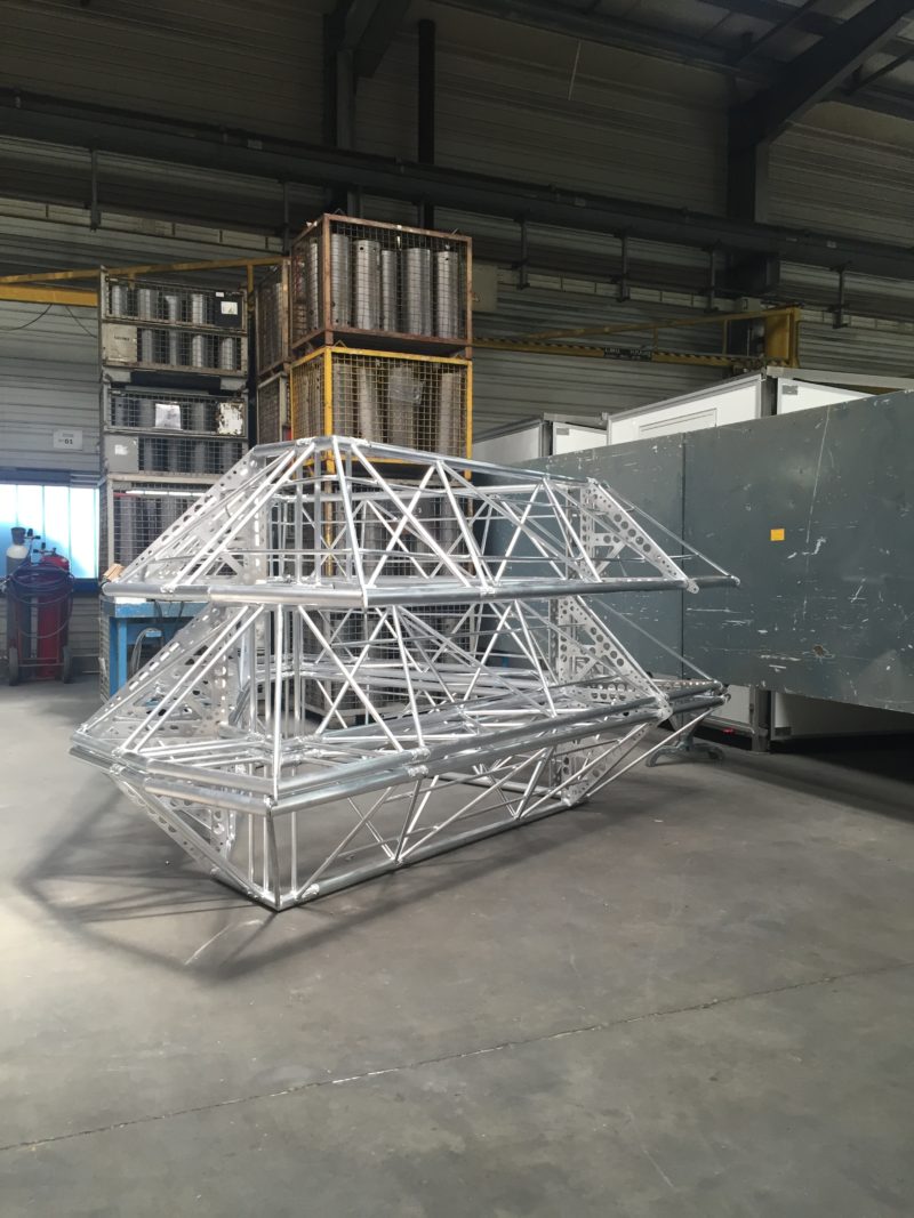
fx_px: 1021
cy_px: 609
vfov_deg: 61.7
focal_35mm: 29
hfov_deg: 48.2
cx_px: 457
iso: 40
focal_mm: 4.15
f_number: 2.2
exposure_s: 1/40
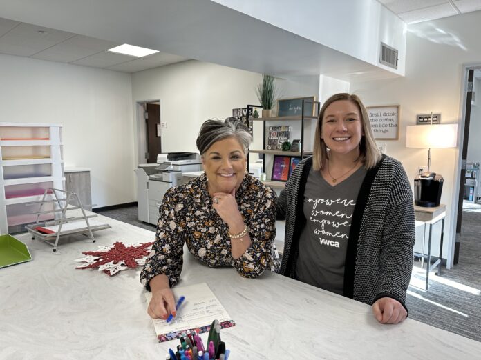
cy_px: 180
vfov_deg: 56.8
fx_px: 333
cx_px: 240
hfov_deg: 71.6
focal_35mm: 24
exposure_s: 1/120
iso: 125
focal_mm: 6.86
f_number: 1.78
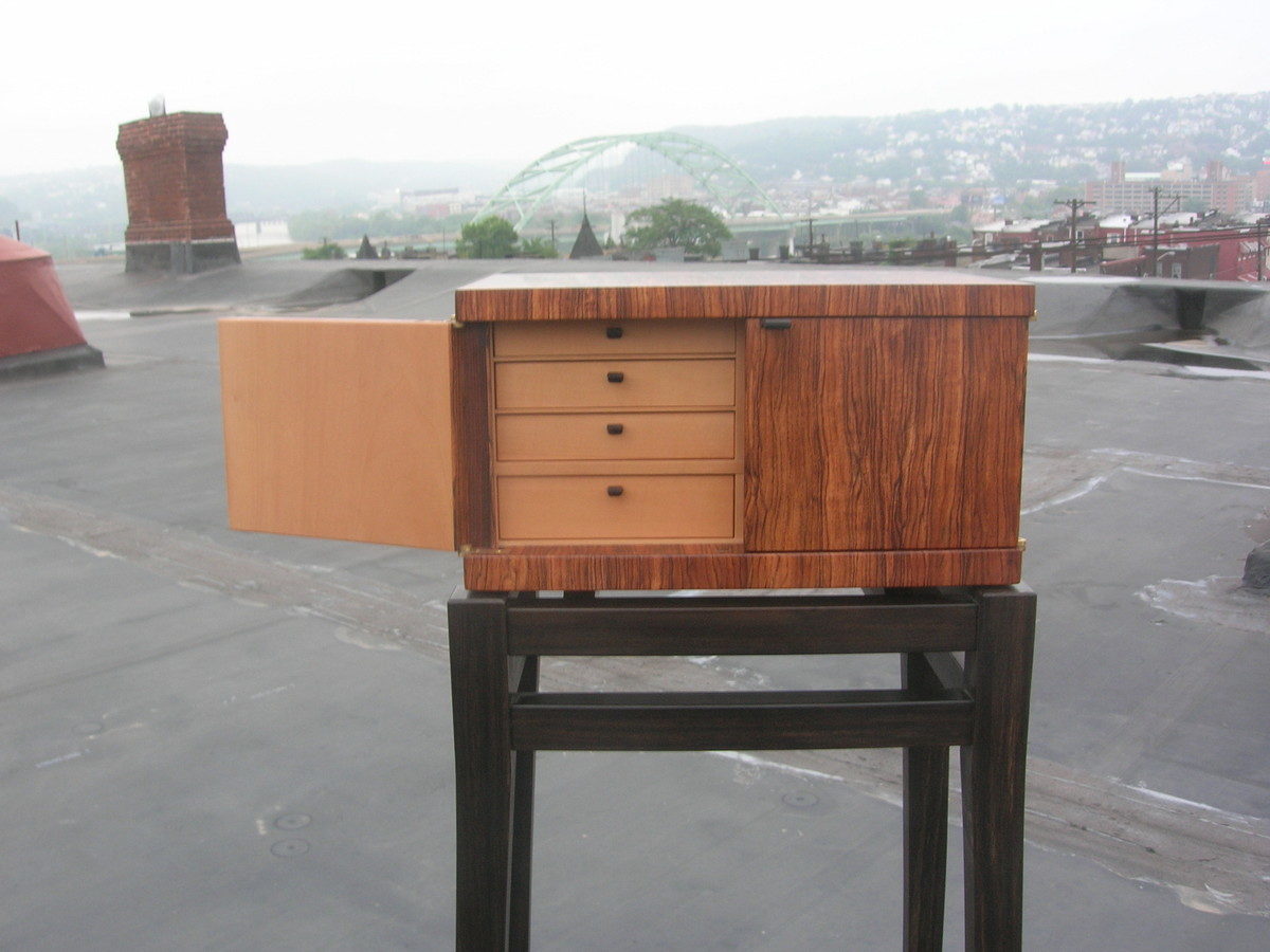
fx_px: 1284
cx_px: 635
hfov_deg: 52.6
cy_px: 476
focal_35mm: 35
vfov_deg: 40.7
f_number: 4.9
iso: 50
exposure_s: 1/27.6
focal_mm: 5.8
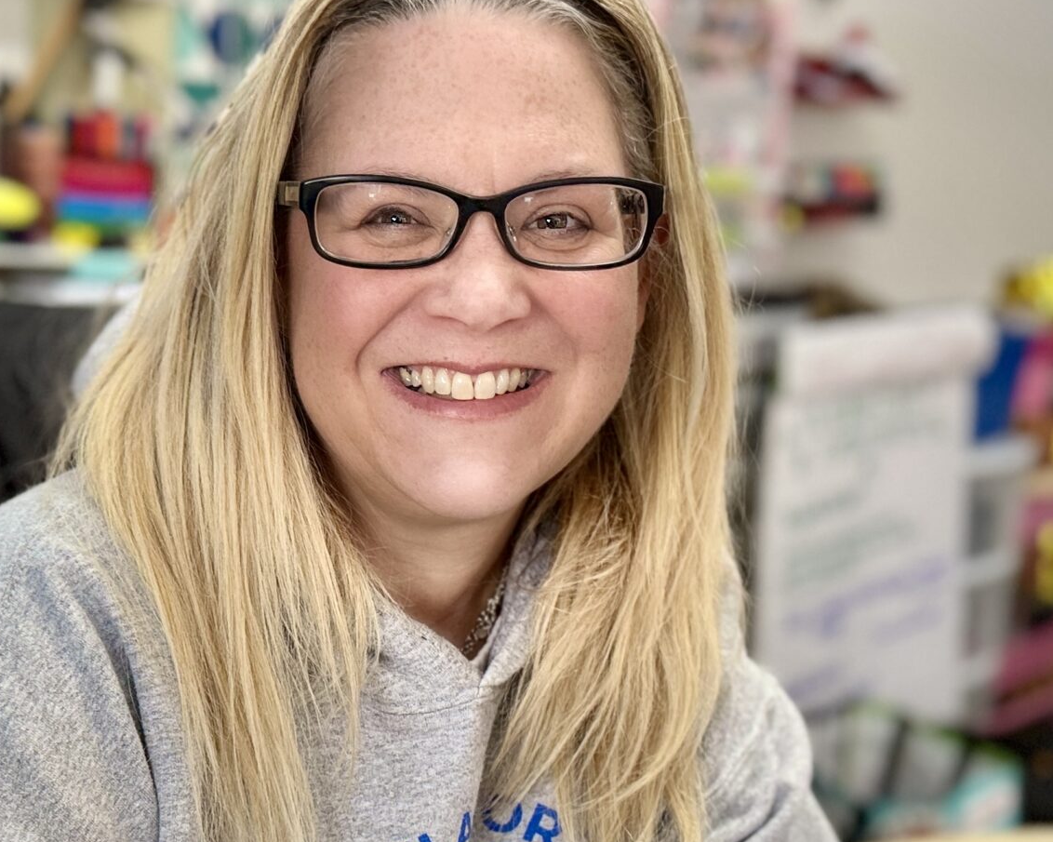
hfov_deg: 35.0
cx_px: 346
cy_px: 555
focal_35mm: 53
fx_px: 1651
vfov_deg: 28.4
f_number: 1.78
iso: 250
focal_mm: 6.76
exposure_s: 1/60
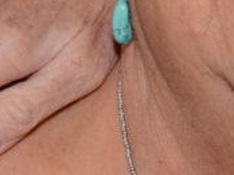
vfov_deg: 3.1
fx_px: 3261
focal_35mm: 483
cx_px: 416
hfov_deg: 4.1
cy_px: -11
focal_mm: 38
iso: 800
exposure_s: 1/60
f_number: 7.1
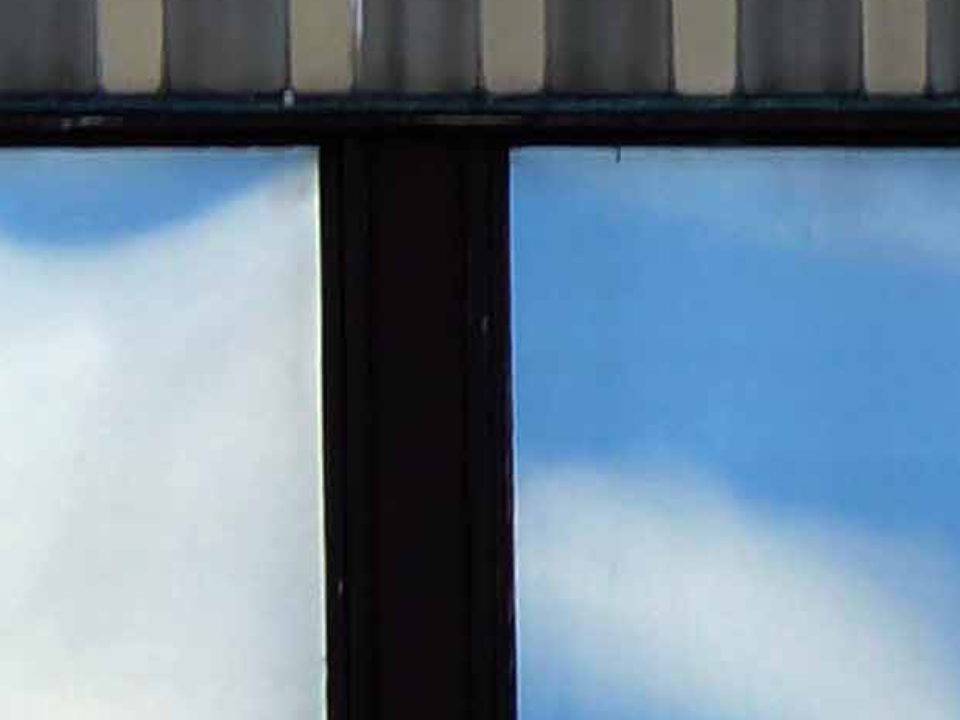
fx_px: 19250
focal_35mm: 694
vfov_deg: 2.1
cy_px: -104
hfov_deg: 2.9
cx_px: -2
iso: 80
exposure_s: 1/160
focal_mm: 17.5
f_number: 5
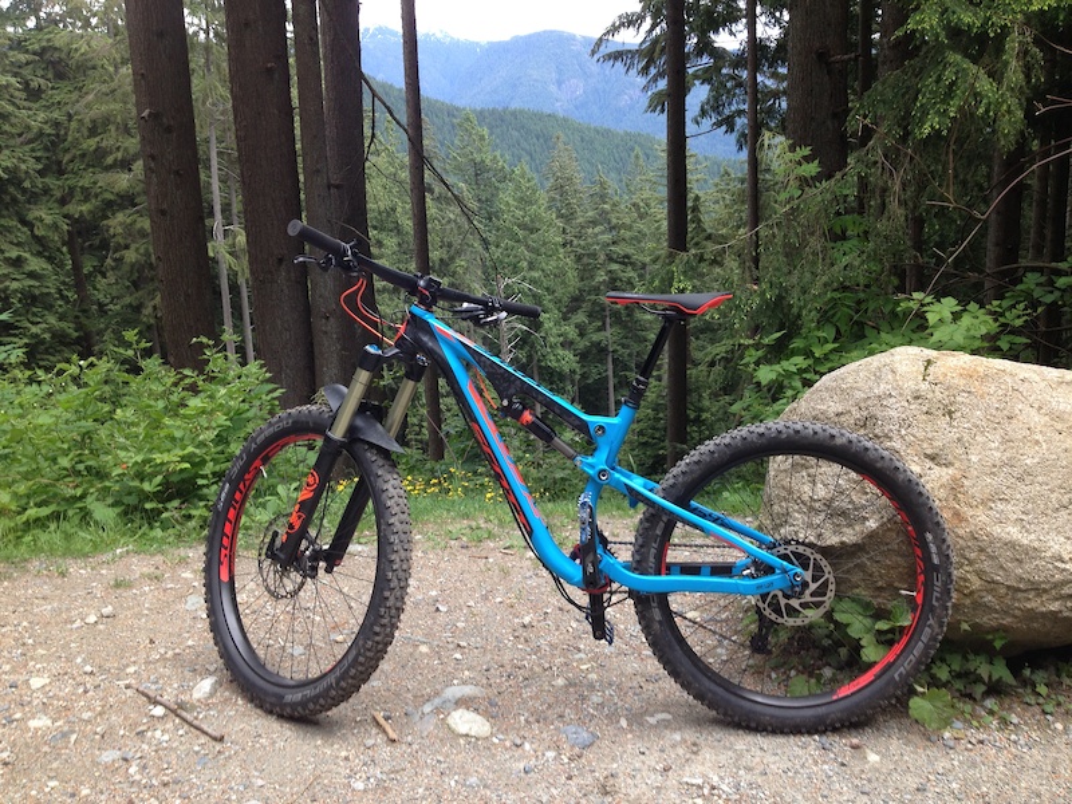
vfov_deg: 40.7
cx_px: 536
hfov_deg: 52.6
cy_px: 402
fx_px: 1084
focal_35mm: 35
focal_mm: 4.28
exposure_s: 1/262
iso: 50
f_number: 2.4
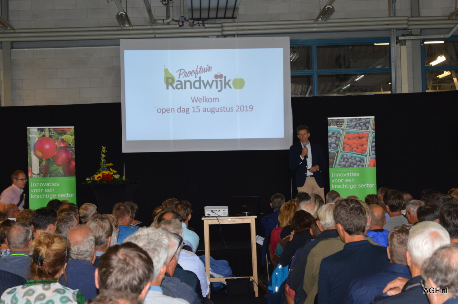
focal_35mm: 82
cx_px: 229
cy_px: 152
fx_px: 1049
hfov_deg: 24.6
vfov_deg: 16.5
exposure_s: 1/60
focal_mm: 55
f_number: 5.6
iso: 1100
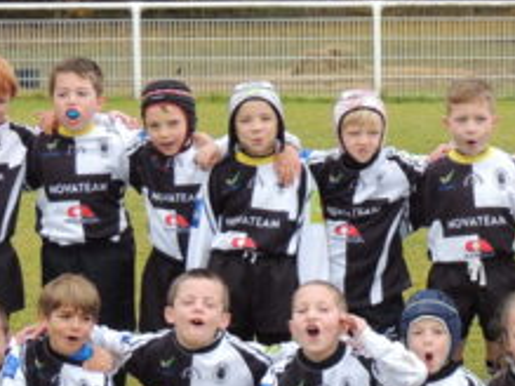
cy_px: 191
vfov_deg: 9.8
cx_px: 440
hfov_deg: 13.0
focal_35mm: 151
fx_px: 2245
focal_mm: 7.6
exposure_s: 1/60
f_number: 3.4
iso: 100
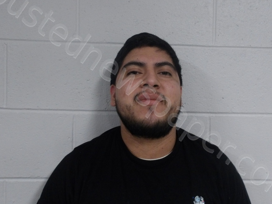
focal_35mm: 31
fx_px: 244
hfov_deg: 58.3
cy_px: 90
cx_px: 144
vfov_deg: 45.4
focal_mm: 4.9
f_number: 3
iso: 800
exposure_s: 1/60
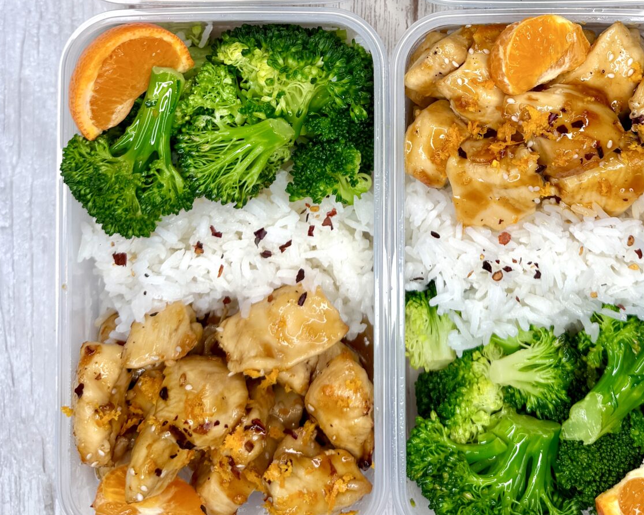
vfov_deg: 32.6
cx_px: 383
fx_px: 820
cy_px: 21
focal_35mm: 43
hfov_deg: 42.7
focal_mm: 6.76
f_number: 1.78
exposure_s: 1/297
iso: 80
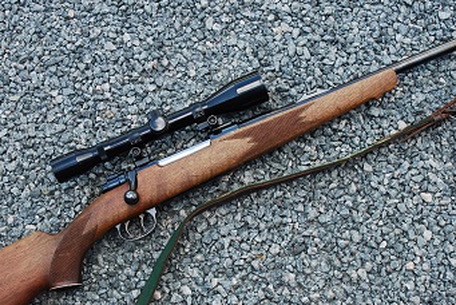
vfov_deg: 23.3
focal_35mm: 58
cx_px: 249
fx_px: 735
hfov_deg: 34.4
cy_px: 203
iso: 200
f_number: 5.6
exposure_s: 1/125
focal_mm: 22
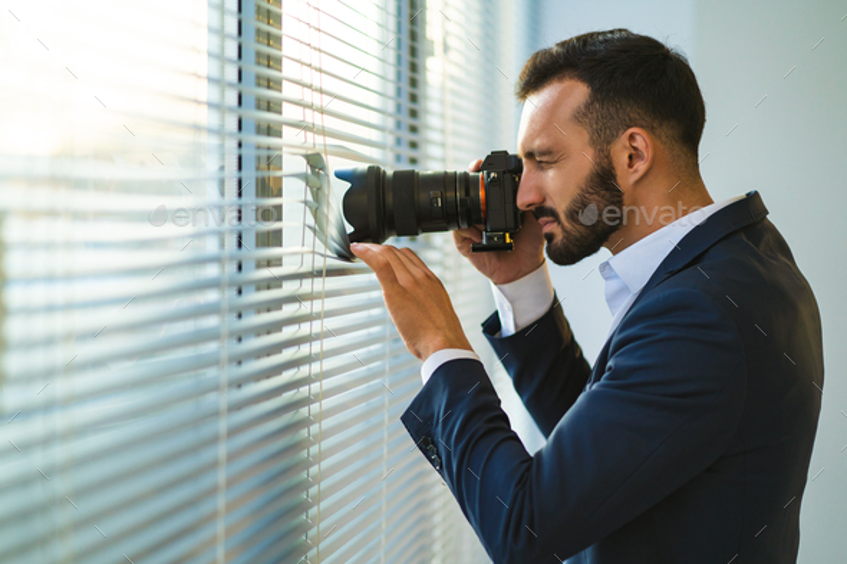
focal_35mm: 85
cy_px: 282
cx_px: 424
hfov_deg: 23.9
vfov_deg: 16.1
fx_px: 1999
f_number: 2
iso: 200
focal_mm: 85
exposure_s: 1/320
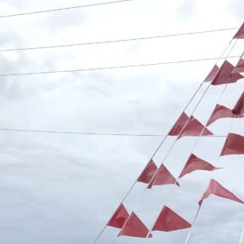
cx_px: 117
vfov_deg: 17.1
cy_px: 365
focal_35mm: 92
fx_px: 734
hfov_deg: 18.9
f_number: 1.8
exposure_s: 1/674
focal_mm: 3.99
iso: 20
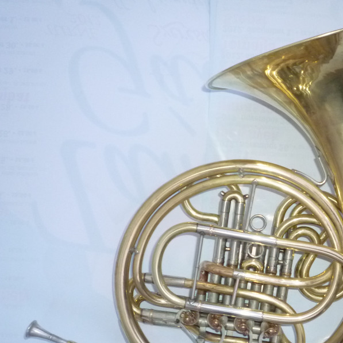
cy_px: 218
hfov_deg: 37.2
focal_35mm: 44
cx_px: 267
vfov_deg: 38.1
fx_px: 493
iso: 400
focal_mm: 5.2
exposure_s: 1/30
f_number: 3.3
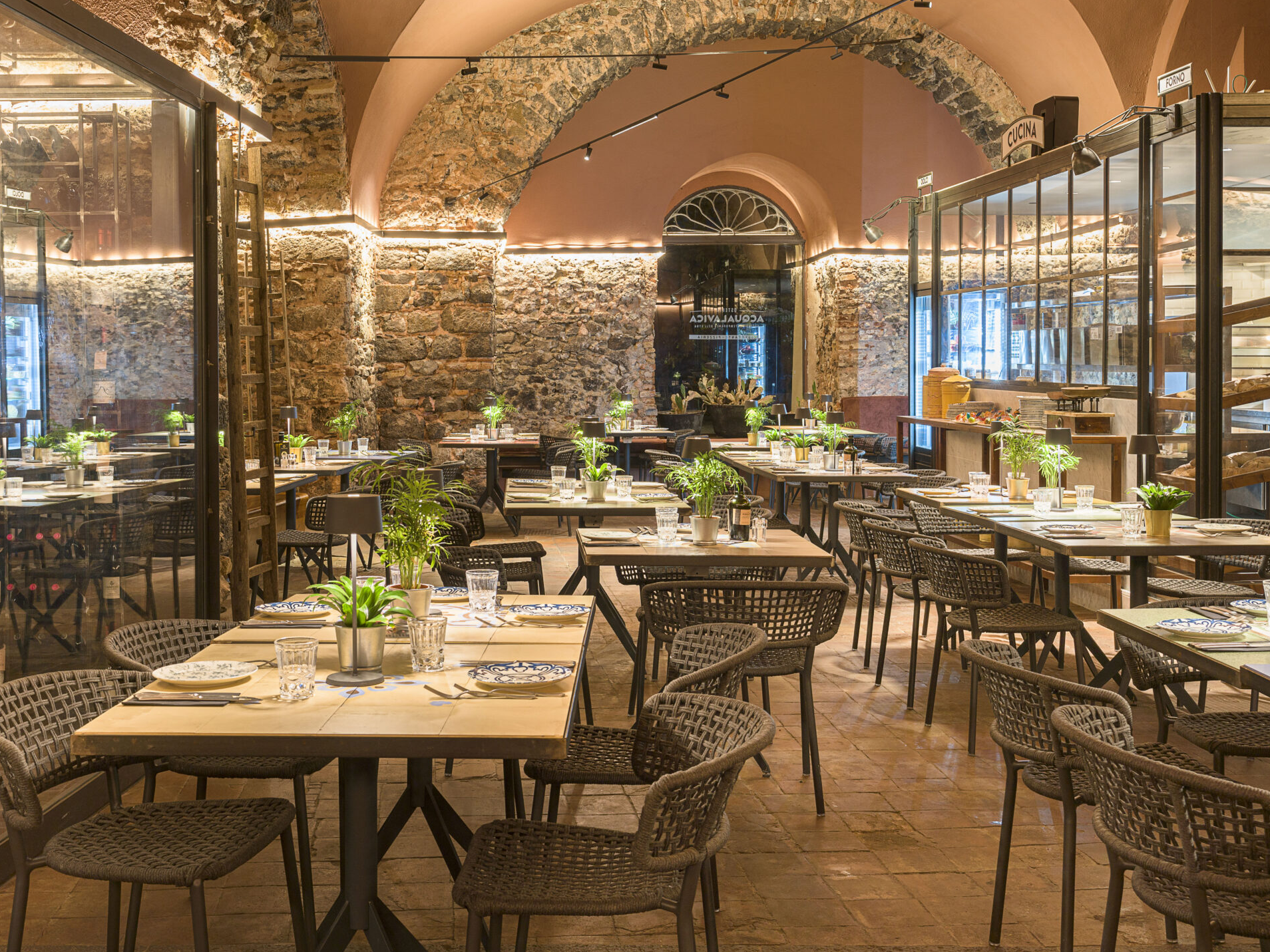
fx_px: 1468
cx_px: 513
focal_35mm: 40
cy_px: 416
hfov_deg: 46.6
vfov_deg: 35.9
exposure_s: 2.5
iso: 100
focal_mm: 31
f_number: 9
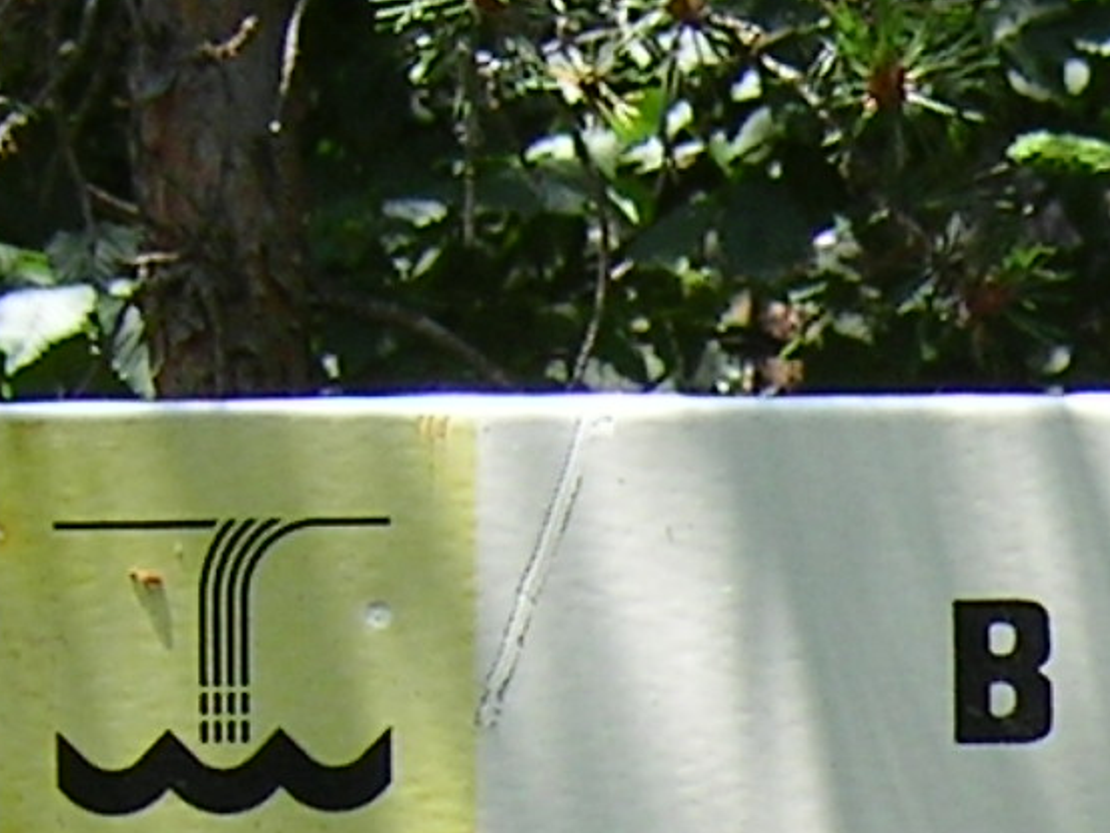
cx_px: 1577
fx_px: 5999
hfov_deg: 10.3
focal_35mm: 187
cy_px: 1332
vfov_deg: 7.8
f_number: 2.8
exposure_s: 1/263
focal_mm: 5.6
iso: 50
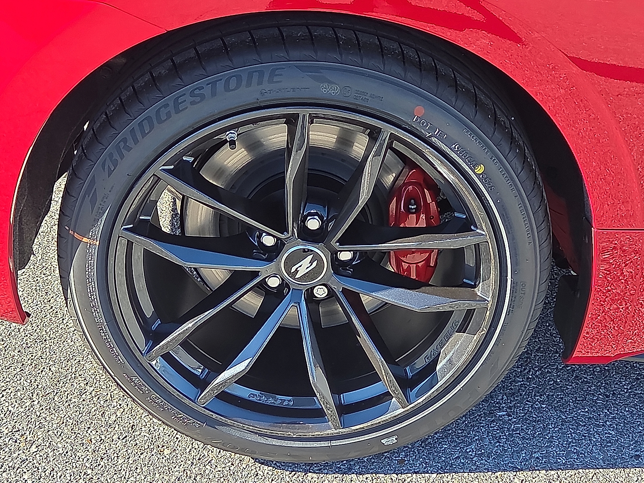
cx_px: 322
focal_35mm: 68
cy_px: 242
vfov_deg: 21.6
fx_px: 1265
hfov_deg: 28.6
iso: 25
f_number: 1.8
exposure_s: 1/345
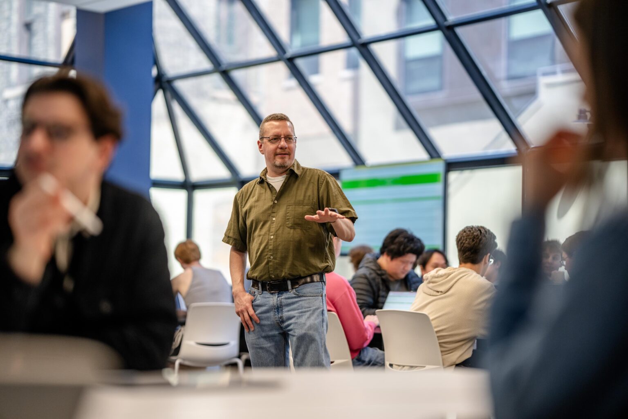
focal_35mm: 85
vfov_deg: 16.1
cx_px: 314
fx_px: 1483
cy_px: 210
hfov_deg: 23.9
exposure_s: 1/250
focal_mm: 85
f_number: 1.4
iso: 200
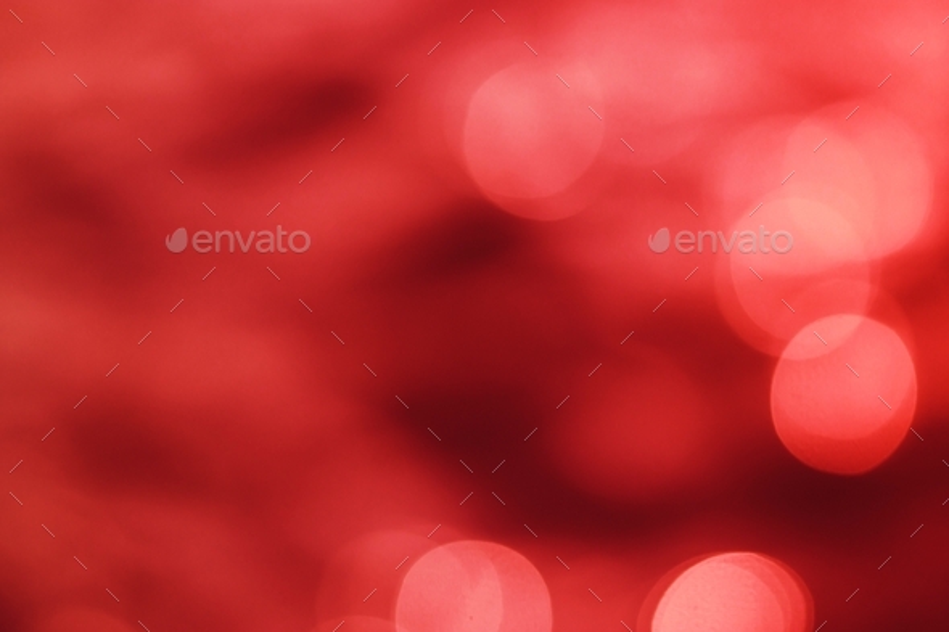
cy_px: 316
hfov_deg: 27.0
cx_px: 474
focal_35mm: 75
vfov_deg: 18.2
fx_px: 1976
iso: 100
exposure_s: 1/4000
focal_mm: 50
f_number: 1.8
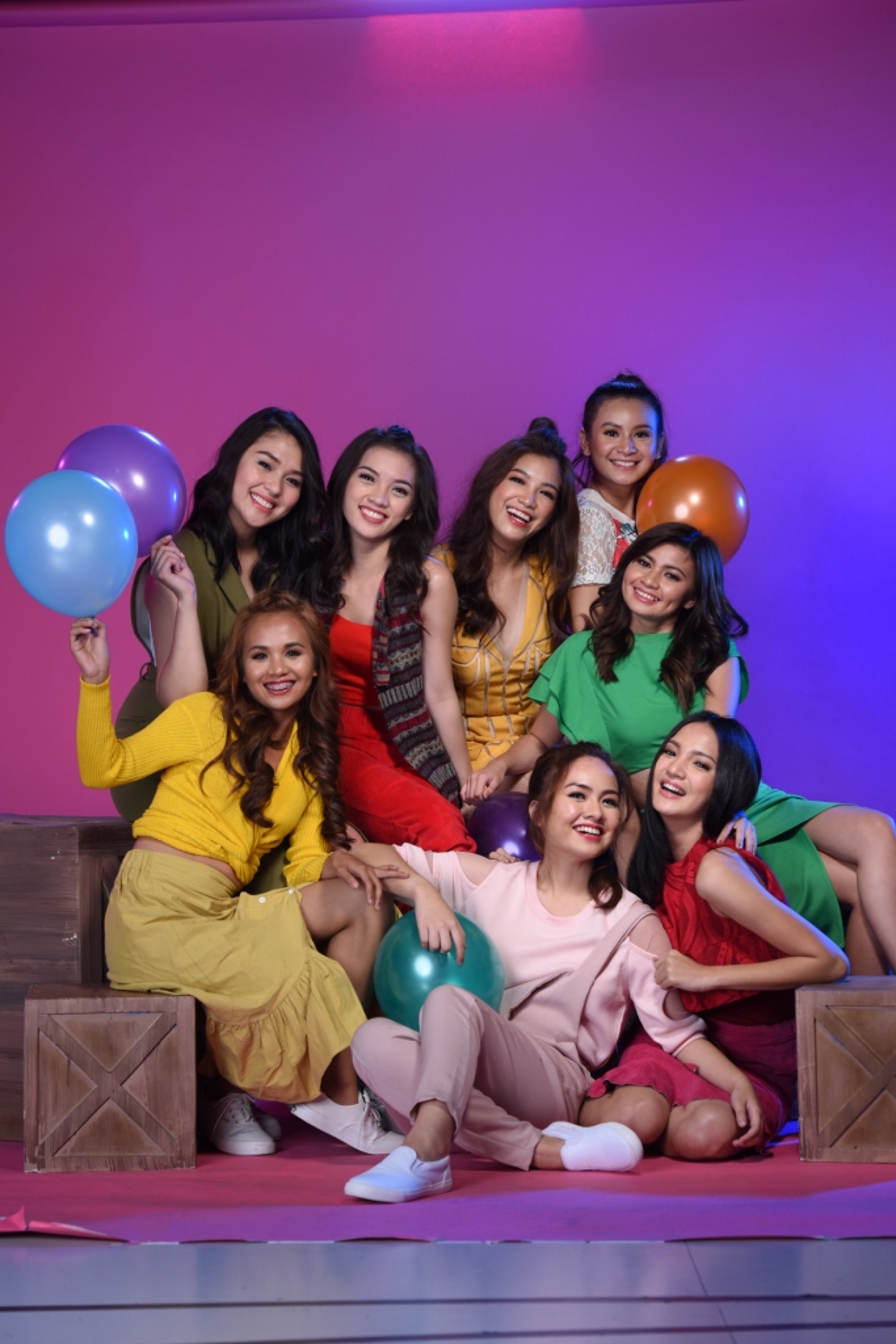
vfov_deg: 20.4
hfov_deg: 13.7
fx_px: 3732
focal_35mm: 100
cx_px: 448
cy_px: 672
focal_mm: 100
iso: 400
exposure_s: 1/80
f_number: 5.6
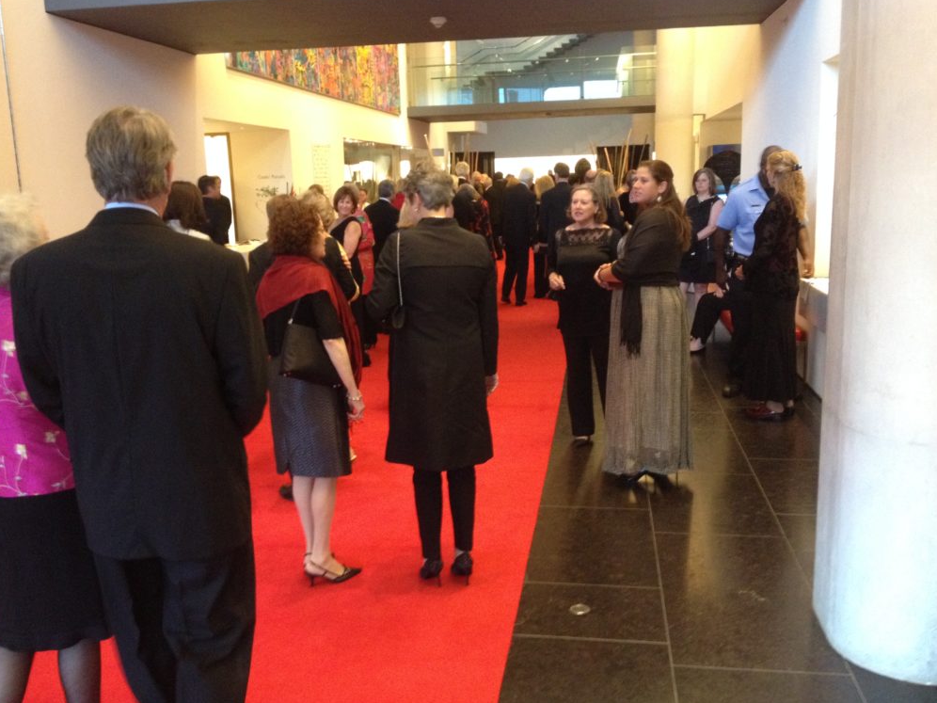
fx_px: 974
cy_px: 351
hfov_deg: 51.3
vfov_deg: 39.7
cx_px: 457
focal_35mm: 36
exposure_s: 1/20
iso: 320
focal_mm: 4.28
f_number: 2.4
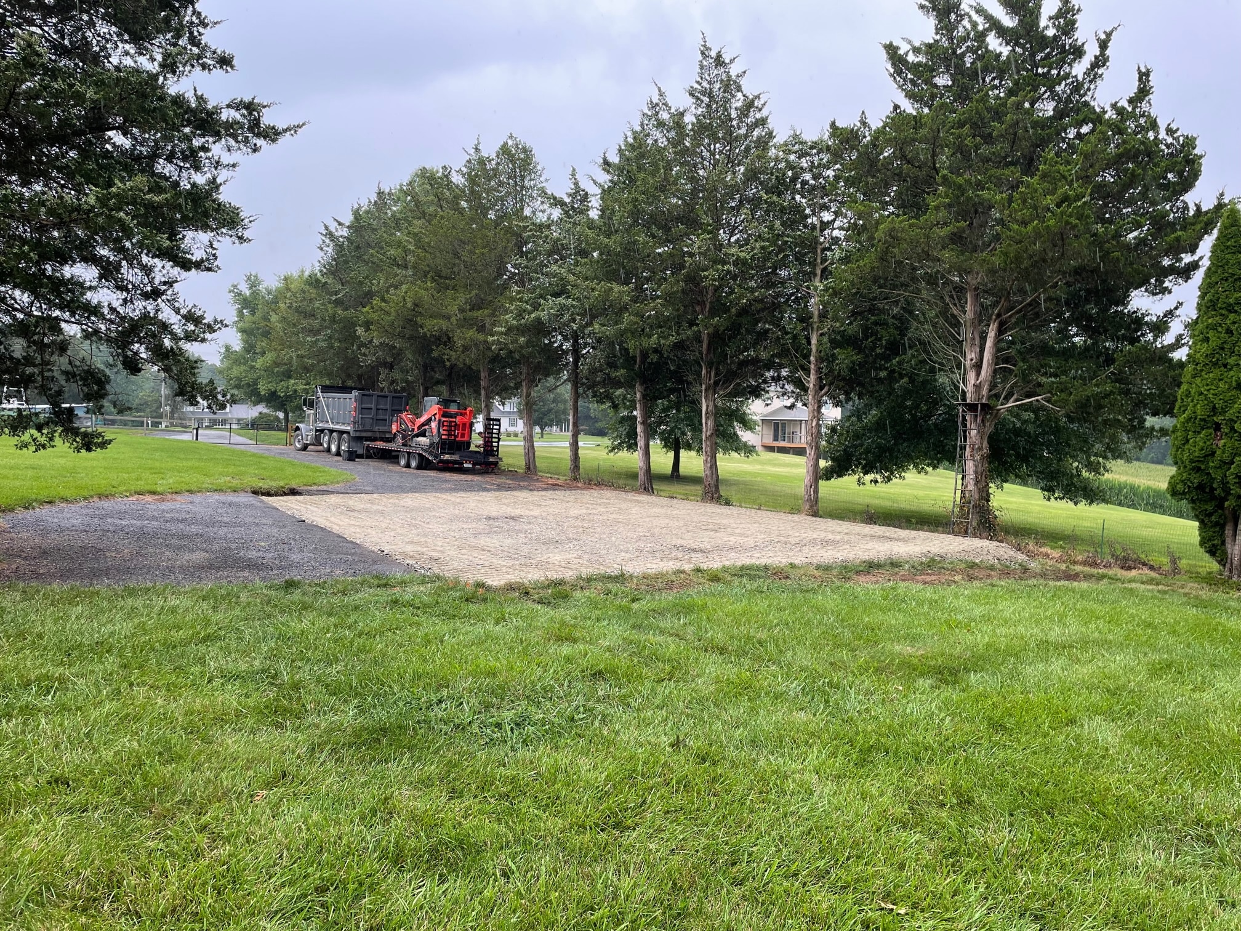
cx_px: 620
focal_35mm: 26
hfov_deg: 67.3
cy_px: 466
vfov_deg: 53.1
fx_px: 932
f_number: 1.6
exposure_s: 1/245
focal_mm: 4.2
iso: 32
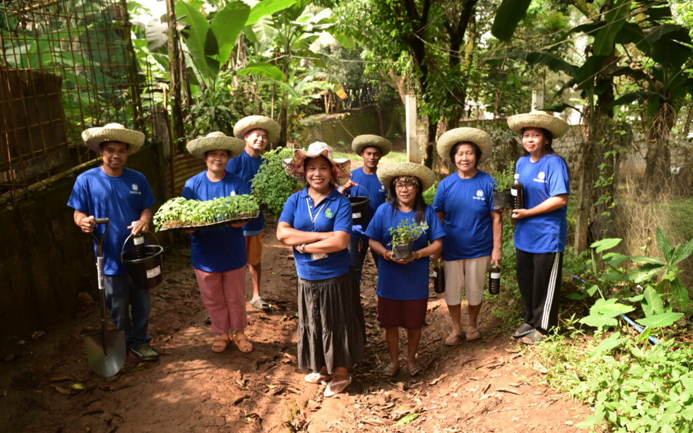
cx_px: 349
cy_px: 216
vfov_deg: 39.4
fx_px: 604
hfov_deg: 59.7
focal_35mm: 32
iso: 800
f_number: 6.3
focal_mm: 31
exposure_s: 1/80
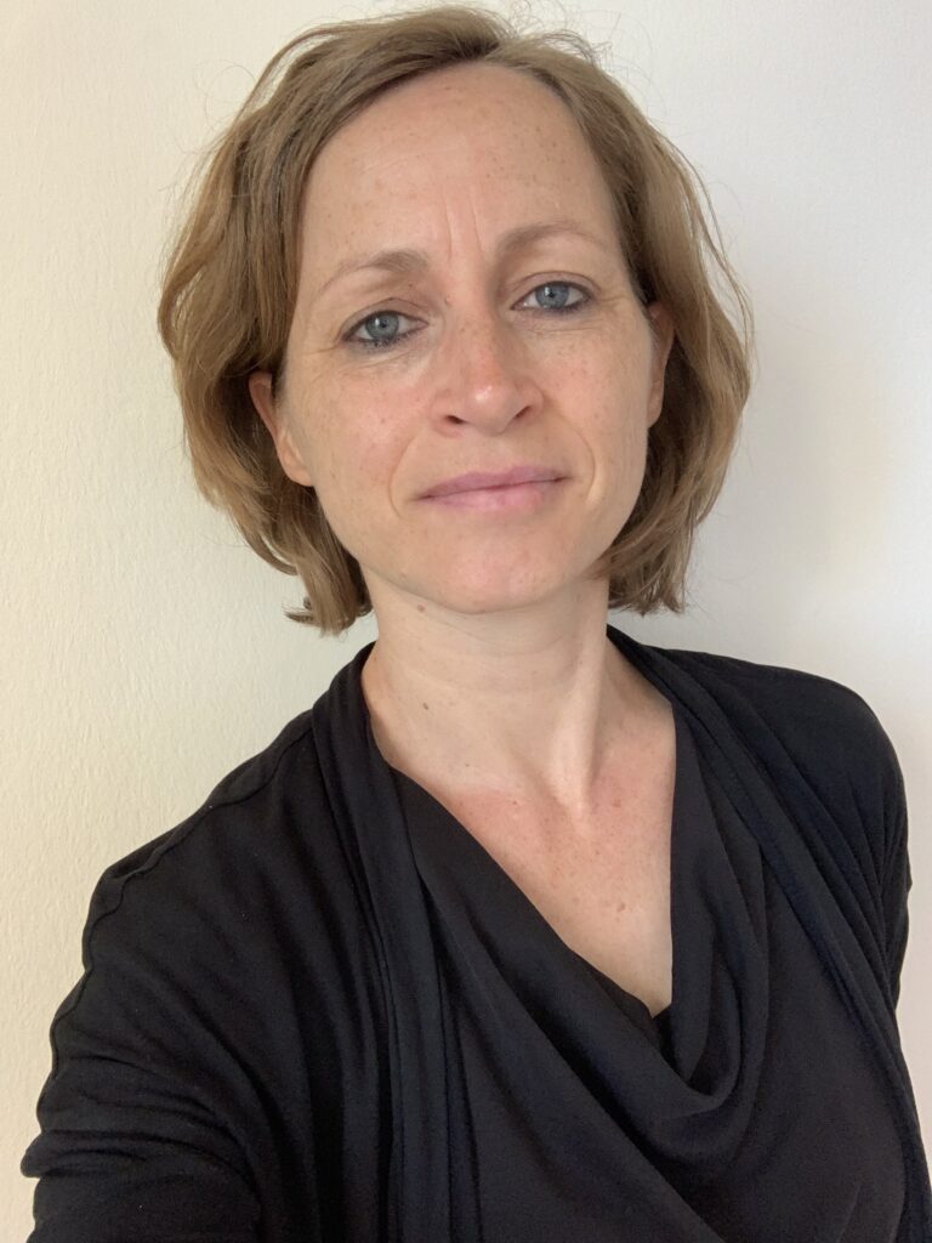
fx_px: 1149
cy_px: 622
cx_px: 466
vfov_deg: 56.8
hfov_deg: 44.2
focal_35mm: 32
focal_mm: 2.87
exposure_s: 1/60
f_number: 2.2
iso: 160
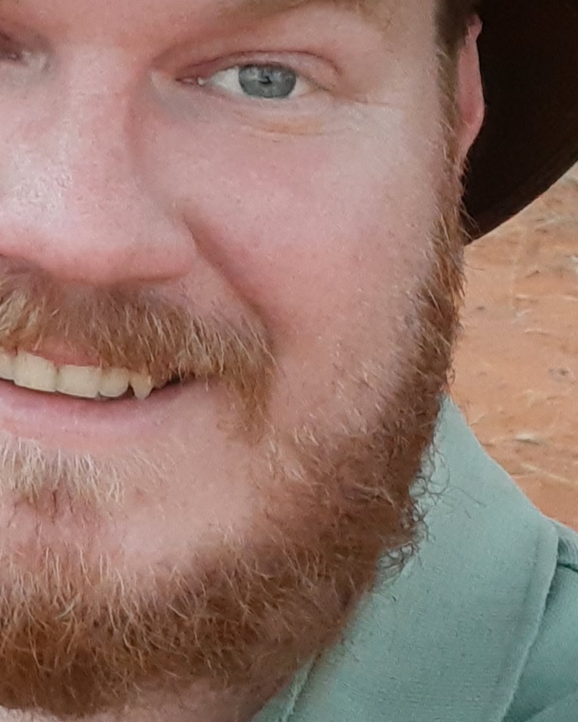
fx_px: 1988
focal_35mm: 93
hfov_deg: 14.8
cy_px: -29
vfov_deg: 19.9
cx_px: -403
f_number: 2
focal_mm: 3.4
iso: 320
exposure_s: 1/50
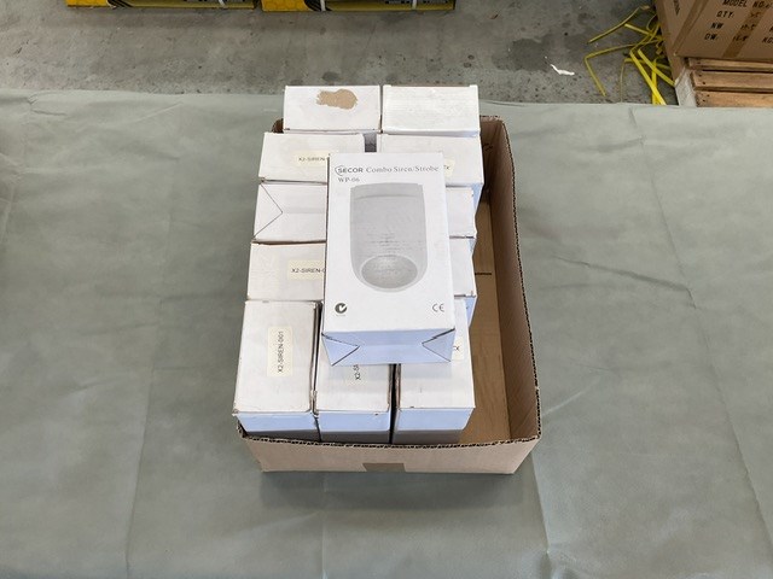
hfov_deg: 61.7
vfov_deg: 48.2
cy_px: 290
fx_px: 648
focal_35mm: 29
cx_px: 386
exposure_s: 1/50
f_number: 1.8
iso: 32
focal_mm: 3
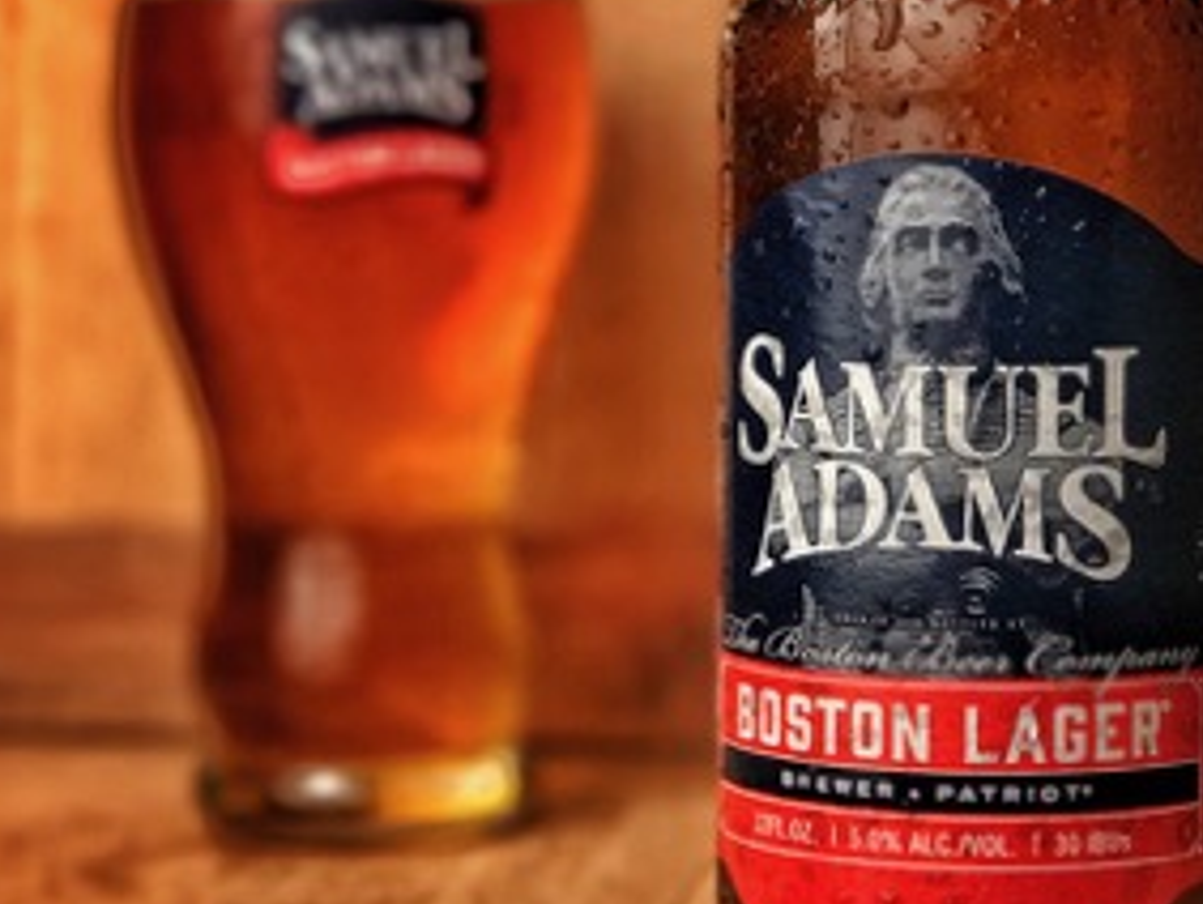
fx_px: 3513
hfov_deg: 19.4
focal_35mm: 101
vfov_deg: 14.7
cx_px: 644
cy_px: 326
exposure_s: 1/60
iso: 50
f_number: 2.8
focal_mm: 6.6
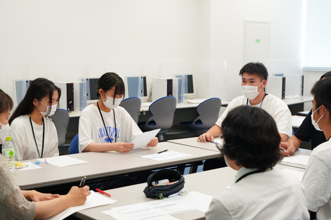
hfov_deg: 37.5
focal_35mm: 53
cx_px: 156
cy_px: 127
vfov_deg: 25.5
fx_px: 487
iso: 640
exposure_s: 1/125
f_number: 4.5
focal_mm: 45
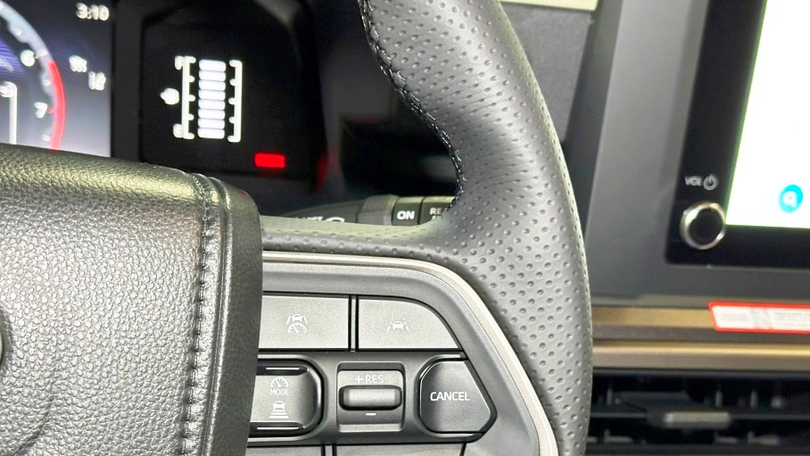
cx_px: 393
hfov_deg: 35.4
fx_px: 1267
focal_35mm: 59
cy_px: 340
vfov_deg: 20.2
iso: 500
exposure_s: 1/40
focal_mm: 6.86
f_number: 1.78
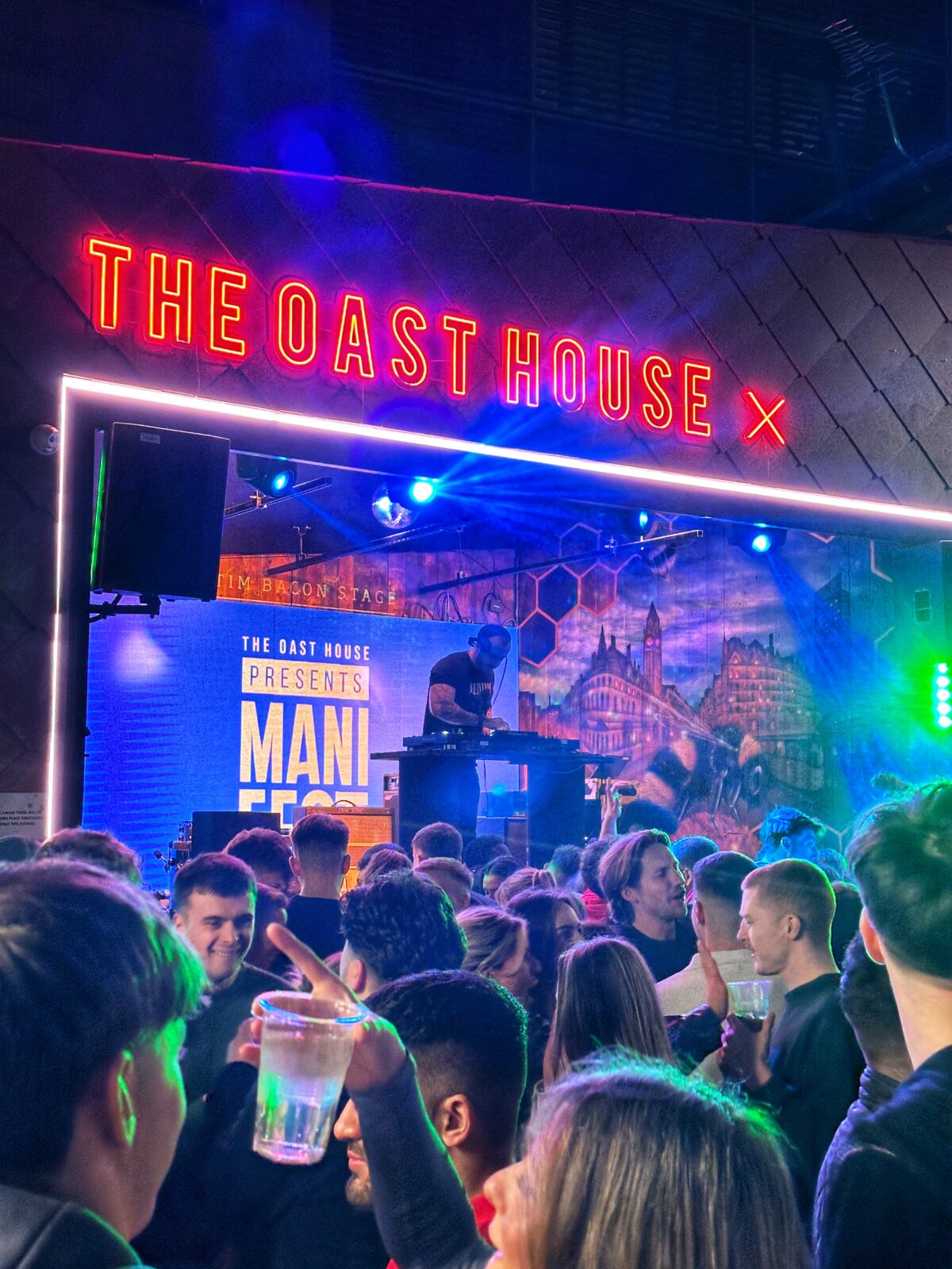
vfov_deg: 39.7
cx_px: 476
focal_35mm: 48
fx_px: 1760
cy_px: 634
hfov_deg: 30.3
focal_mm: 6.86
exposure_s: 1/43
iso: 100
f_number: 1.78
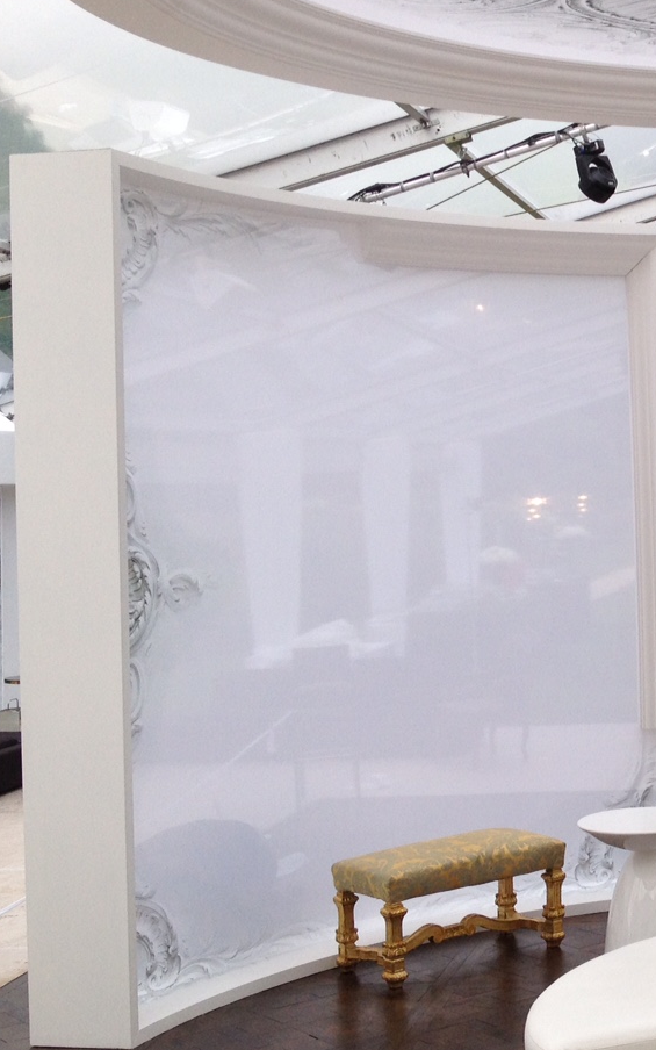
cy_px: 496
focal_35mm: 67
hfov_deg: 18.1
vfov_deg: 30.6
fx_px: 1917
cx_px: 857
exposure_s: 1/334
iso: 50
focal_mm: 4.28
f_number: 2.4
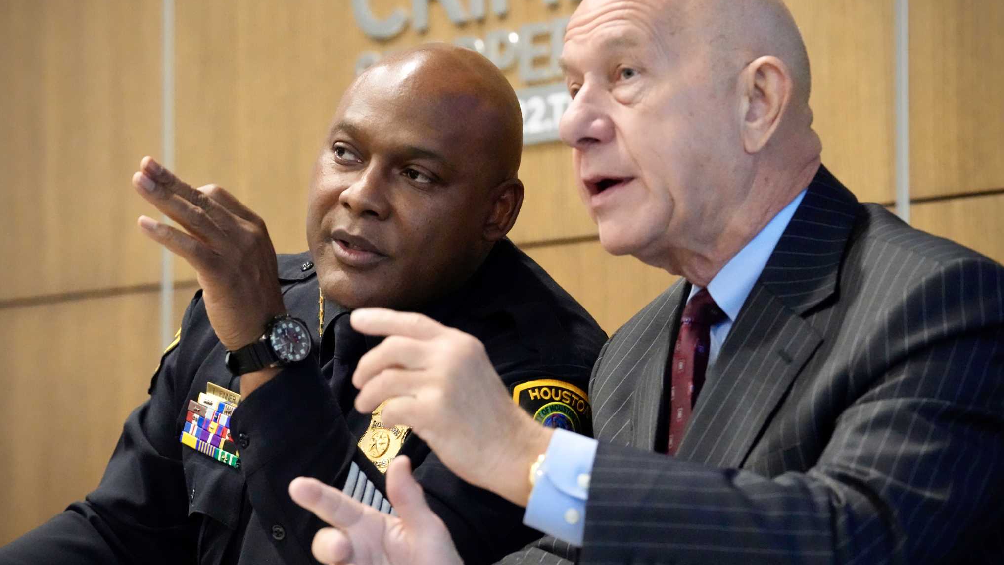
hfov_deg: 19.3
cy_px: 270
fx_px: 2955
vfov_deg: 10.9
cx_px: 498
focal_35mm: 111
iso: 12800
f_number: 5
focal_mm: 105
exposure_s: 1/160
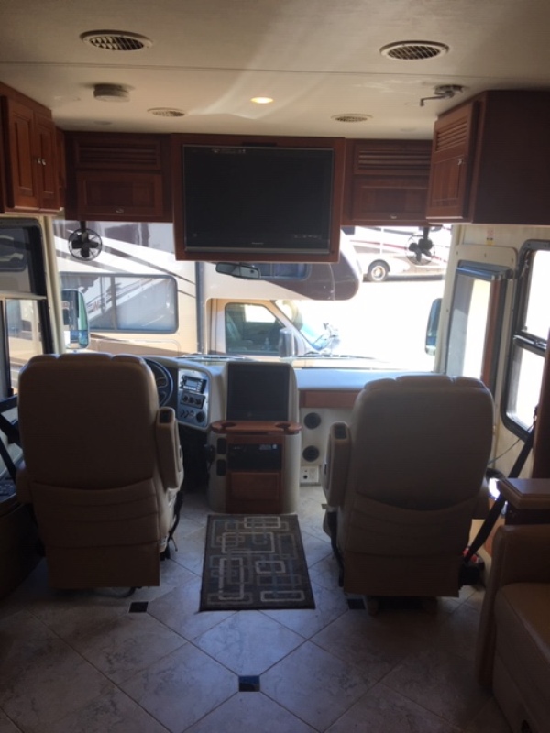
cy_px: 366
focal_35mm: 29
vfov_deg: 61.7
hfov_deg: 48.2
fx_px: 614
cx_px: 275
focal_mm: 4.15
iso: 32
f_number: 2.2
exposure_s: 1/120
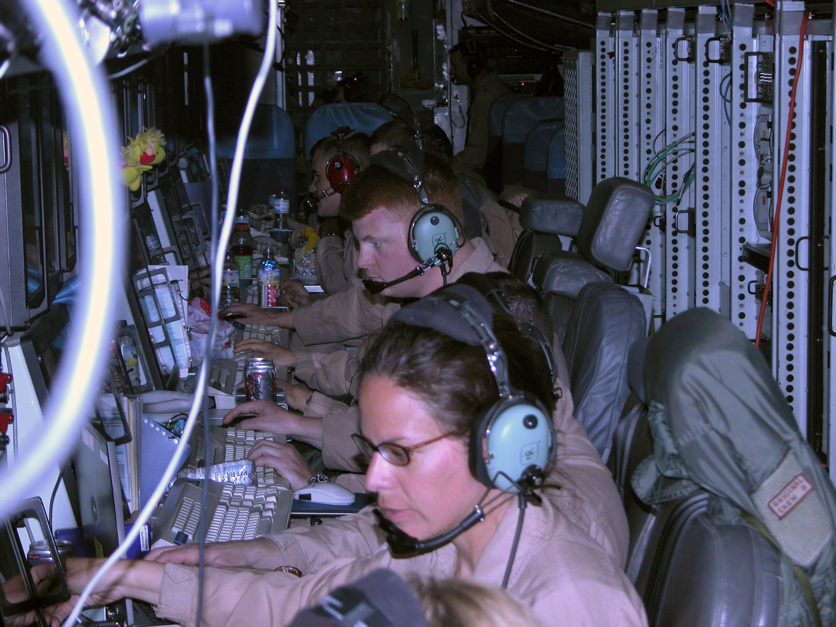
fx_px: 2415
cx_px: 418
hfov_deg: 19.6
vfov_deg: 14.8
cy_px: 314
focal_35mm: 100
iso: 200
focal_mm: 25.4
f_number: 3.6
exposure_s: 1/125
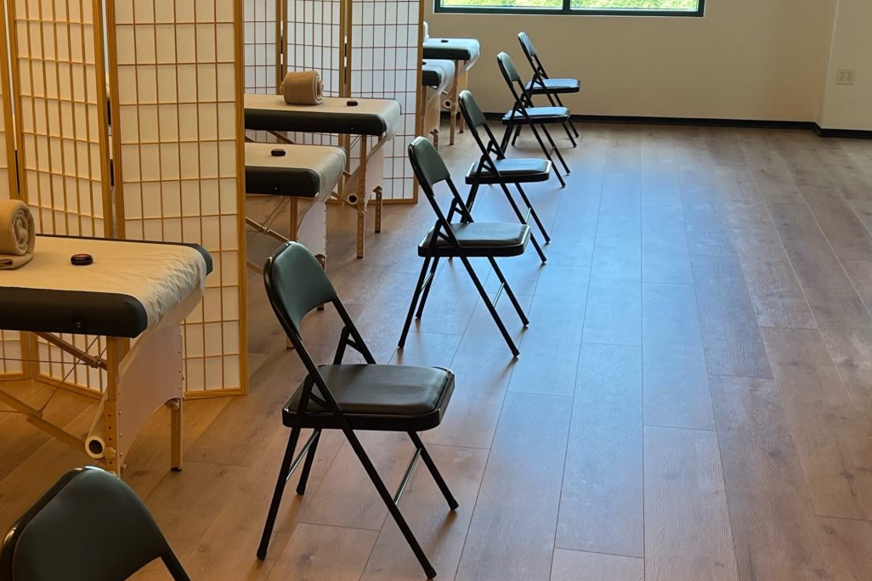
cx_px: 301
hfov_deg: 36.5
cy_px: 342
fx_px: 1308
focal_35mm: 54
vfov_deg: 25.0
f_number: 1.6
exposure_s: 1/120
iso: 100
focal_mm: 5.1
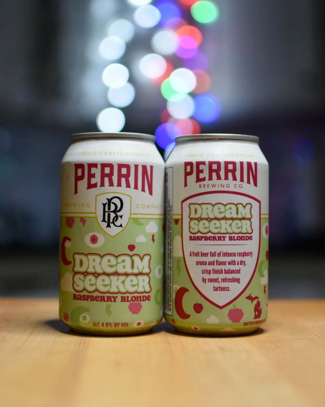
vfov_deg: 31.7
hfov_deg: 25.6
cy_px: 184
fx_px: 716
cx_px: 162
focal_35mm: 60
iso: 800
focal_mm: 35
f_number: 1.8
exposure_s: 1/320
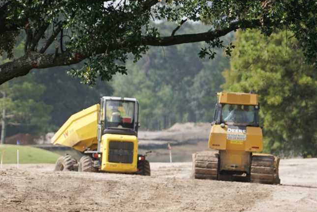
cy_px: 236
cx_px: -103
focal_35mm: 637
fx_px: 5610
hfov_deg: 3.2
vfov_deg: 2.2
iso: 200
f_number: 3.5
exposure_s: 1/1600
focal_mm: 200
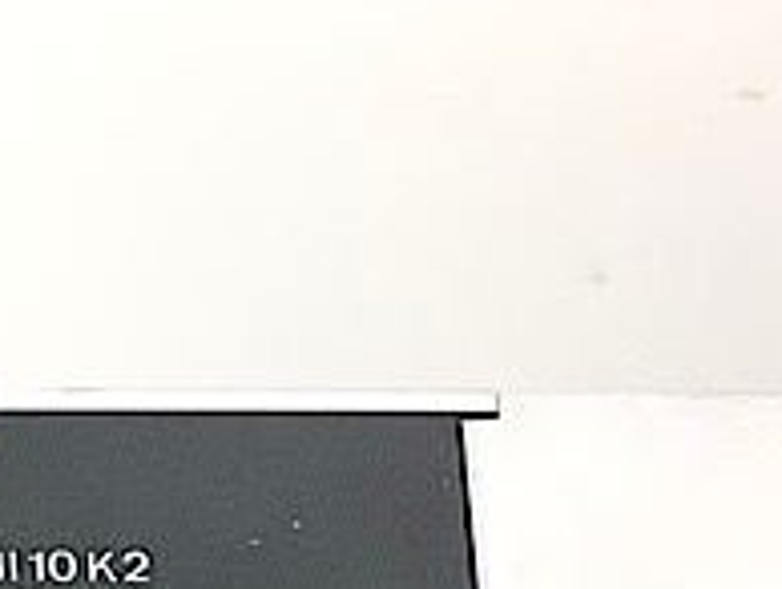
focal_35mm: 190
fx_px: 4298
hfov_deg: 9.7
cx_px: -724
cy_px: 1327
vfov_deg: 7.4
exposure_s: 1/100
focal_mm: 3.3
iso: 80
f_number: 2.4
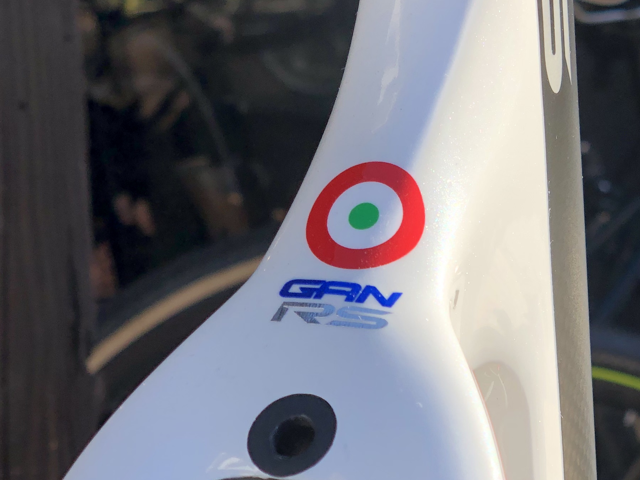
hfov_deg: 16.8
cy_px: 58
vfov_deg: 12.6
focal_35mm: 117
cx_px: 456
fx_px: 2163
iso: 16
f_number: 2.4
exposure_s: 1/384
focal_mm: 6
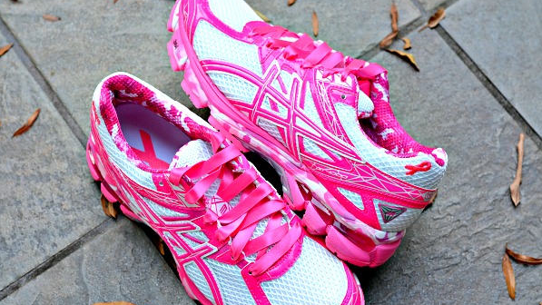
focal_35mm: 79
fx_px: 1136
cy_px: 162
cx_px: 271
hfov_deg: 26.8
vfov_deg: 15.3
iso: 400
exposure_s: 1/80
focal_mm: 50
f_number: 4.5
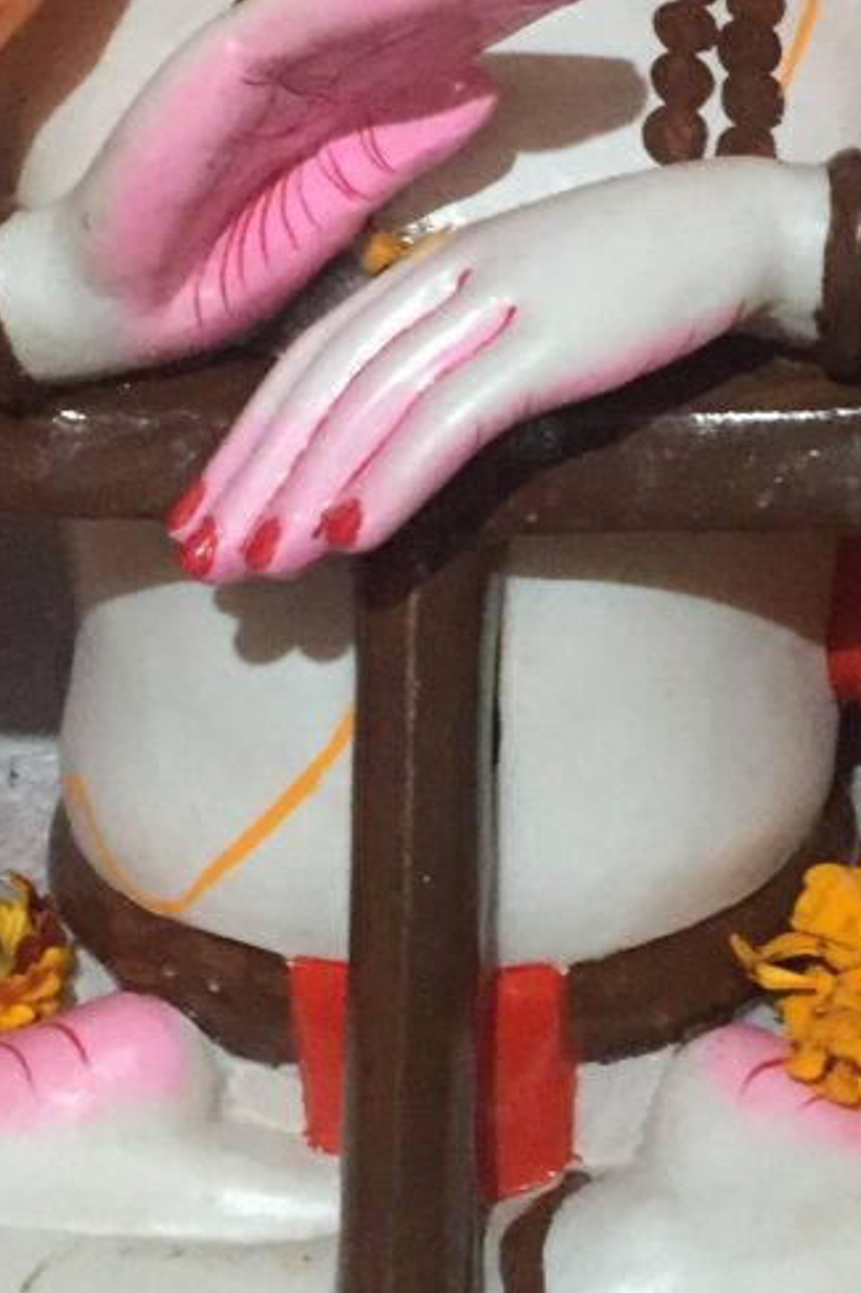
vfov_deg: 21.4
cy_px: 530
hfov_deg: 14.4
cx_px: 519
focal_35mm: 95
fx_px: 3410
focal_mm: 4.15
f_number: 2.2
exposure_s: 1/25
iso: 250
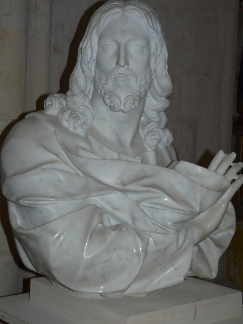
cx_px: 122
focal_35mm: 59
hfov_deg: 24.8
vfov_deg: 32.7
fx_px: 552
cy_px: 162
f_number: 3.2
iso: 100
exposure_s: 1/50
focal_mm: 9.8
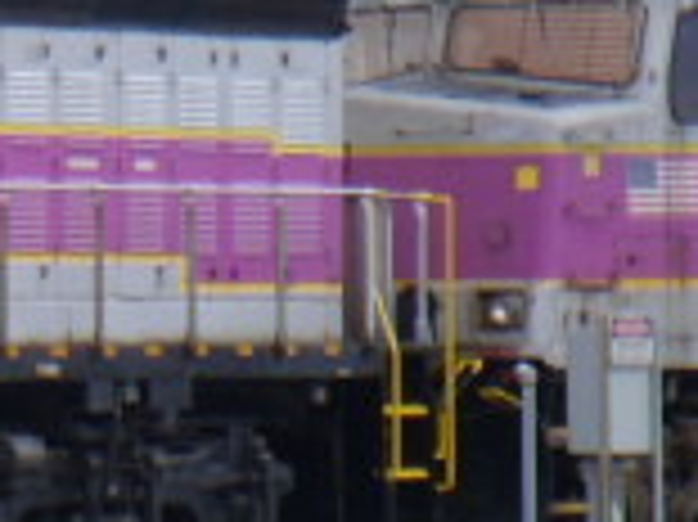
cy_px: 99
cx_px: -612
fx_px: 8644
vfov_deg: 3.5
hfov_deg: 4.6
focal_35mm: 429
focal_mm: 17.3
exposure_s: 1/80
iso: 100
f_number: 4.1
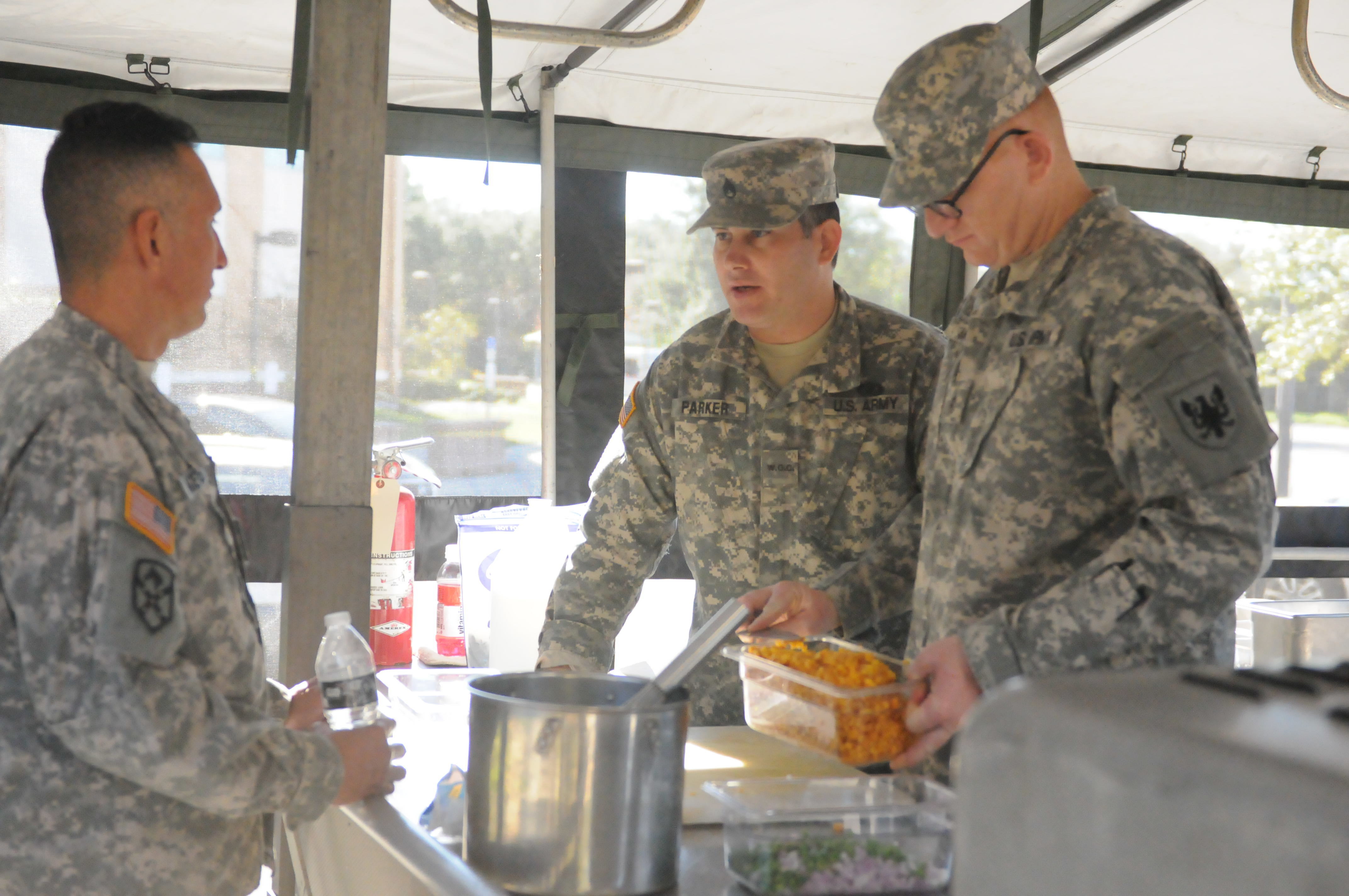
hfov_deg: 35.1
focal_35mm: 57
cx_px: 674
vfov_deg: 23.7
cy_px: 448
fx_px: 2133
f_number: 2.8
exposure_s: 1/3200
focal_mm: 38
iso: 3200
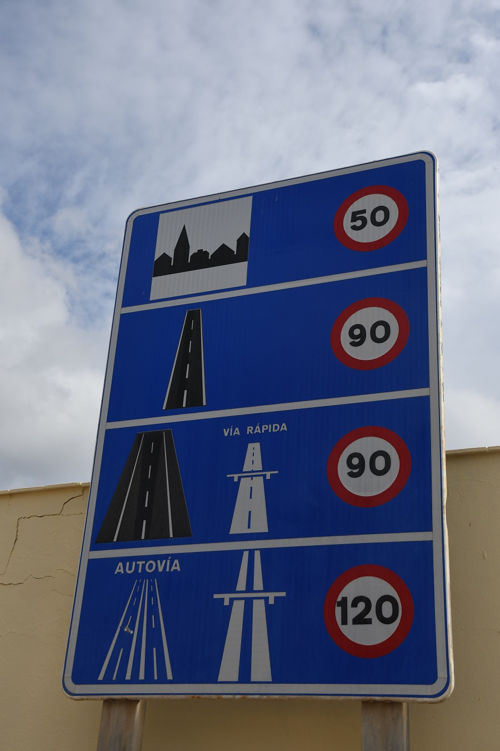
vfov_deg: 41.1
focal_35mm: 48
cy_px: 376
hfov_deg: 28.1
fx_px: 1000
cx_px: 250
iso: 200
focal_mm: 32
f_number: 5
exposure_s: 1/2500
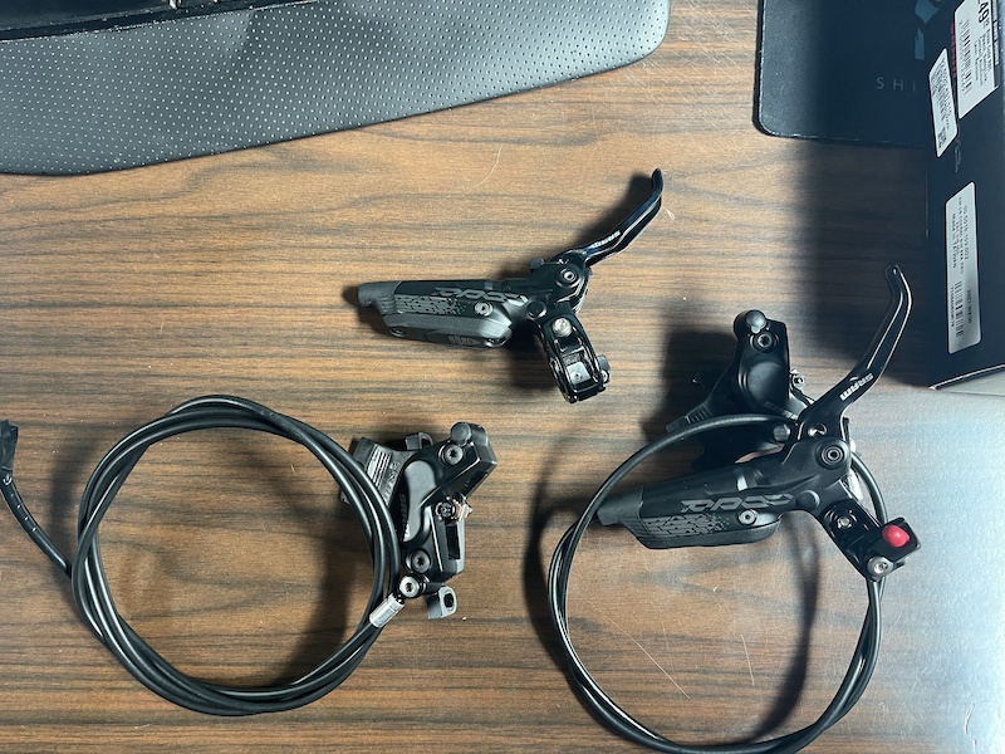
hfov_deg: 67.3
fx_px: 755
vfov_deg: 53.1
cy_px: 377
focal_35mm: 26
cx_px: 502
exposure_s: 1/60
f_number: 1.6
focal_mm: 5.1
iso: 320
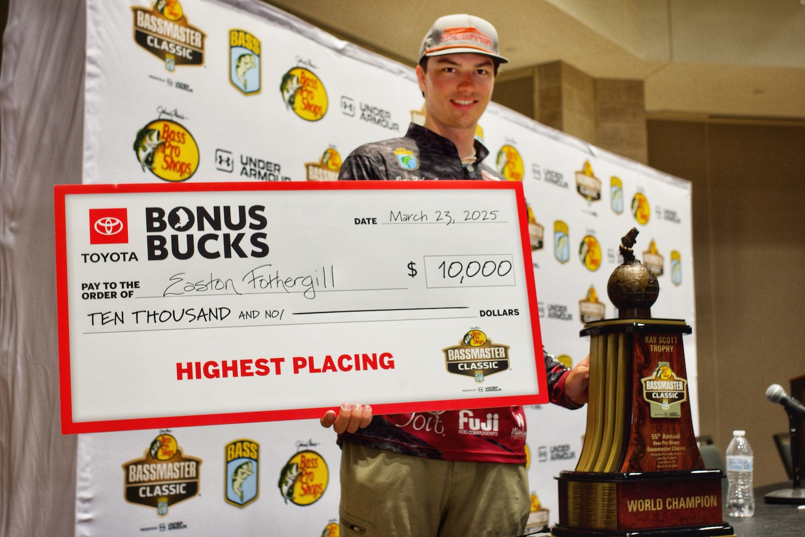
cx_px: 402
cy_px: 268
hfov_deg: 37.9
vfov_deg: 25.8
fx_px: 1174
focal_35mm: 52
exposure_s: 1/80
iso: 640
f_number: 4.5
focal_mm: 35
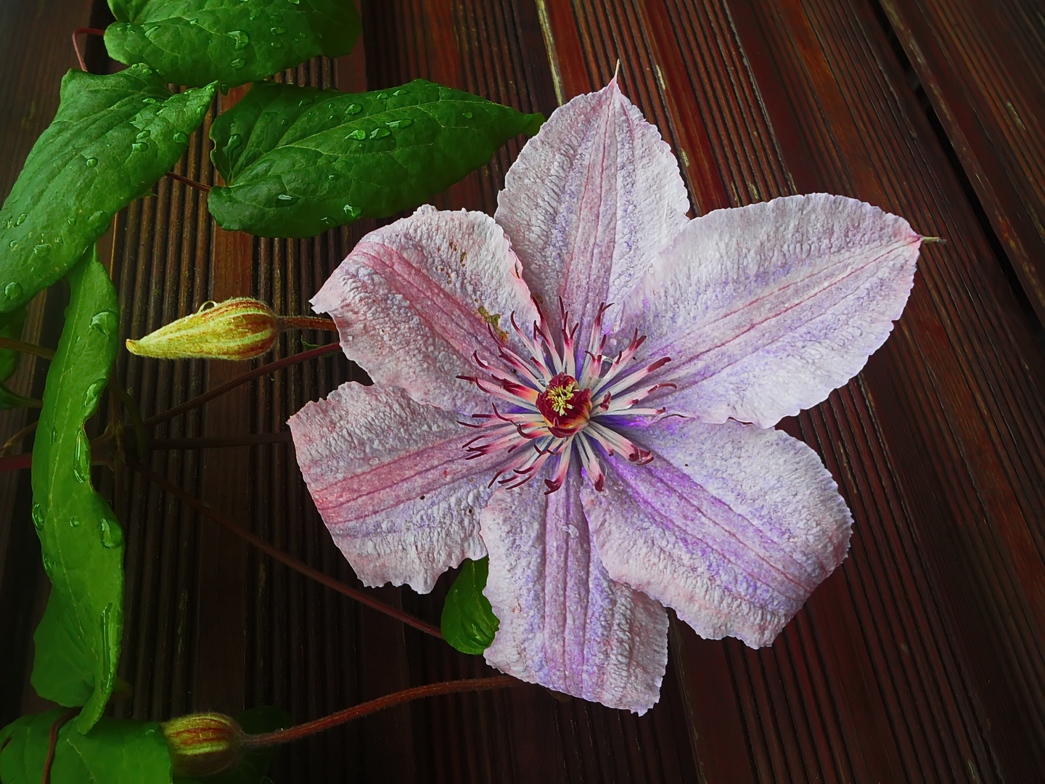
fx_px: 966
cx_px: 522
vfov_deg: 44.2
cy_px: 392
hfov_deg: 56.8
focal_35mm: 32
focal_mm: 5.7
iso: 80
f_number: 3.7
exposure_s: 1/125
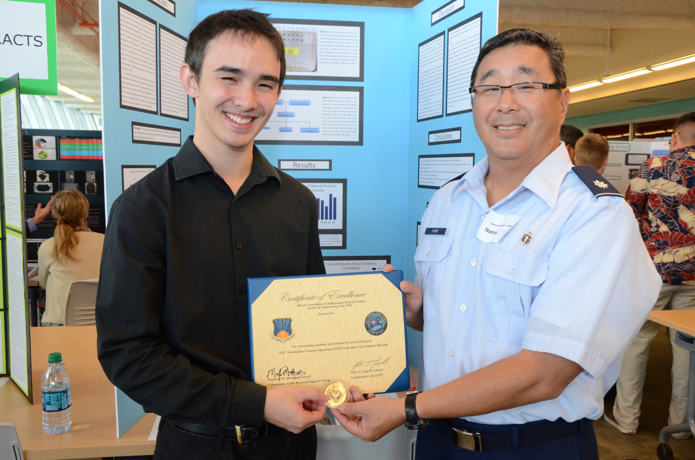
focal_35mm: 33
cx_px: 348
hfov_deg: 57.3
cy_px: 230
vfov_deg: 39.8
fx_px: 636
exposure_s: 1/100
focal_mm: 22
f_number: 9
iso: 2000
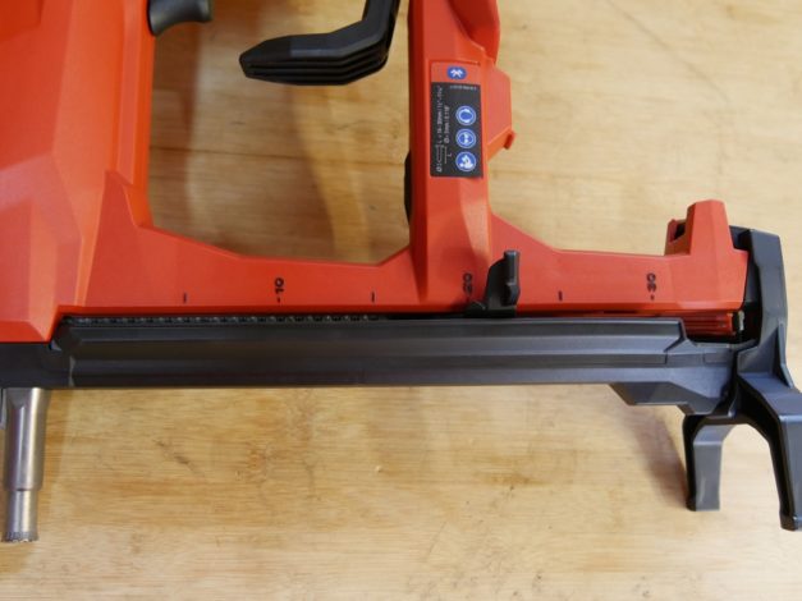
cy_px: 300
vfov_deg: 37.7
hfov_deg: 49.0
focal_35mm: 38
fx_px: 880
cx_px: 401
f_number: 3.8
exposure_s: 1/60
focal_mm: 19
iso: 1250
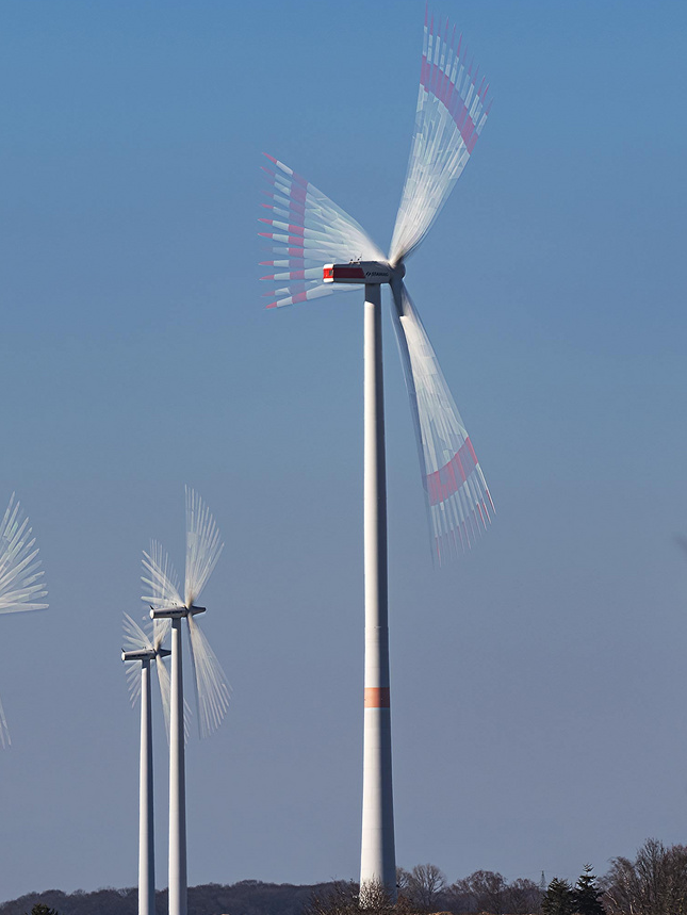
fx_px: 9969
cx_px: 259
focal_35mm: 377
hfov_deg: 3.9
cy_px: 510
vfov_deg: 5.3
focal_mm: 150
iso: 200
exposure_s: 1/1250
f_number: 5.6
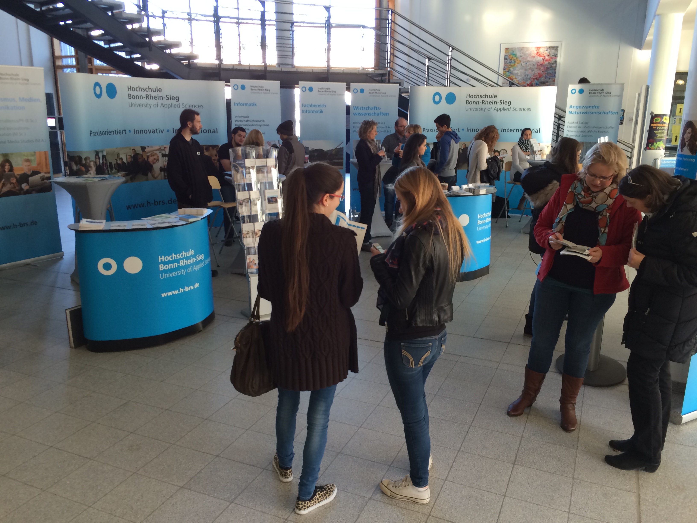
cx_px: 348
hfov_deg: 61.7
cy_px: 262
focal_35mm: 29
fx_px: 584
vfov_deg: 48.2
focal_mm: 4.15
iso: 50
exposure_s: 1/30
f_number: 2.2
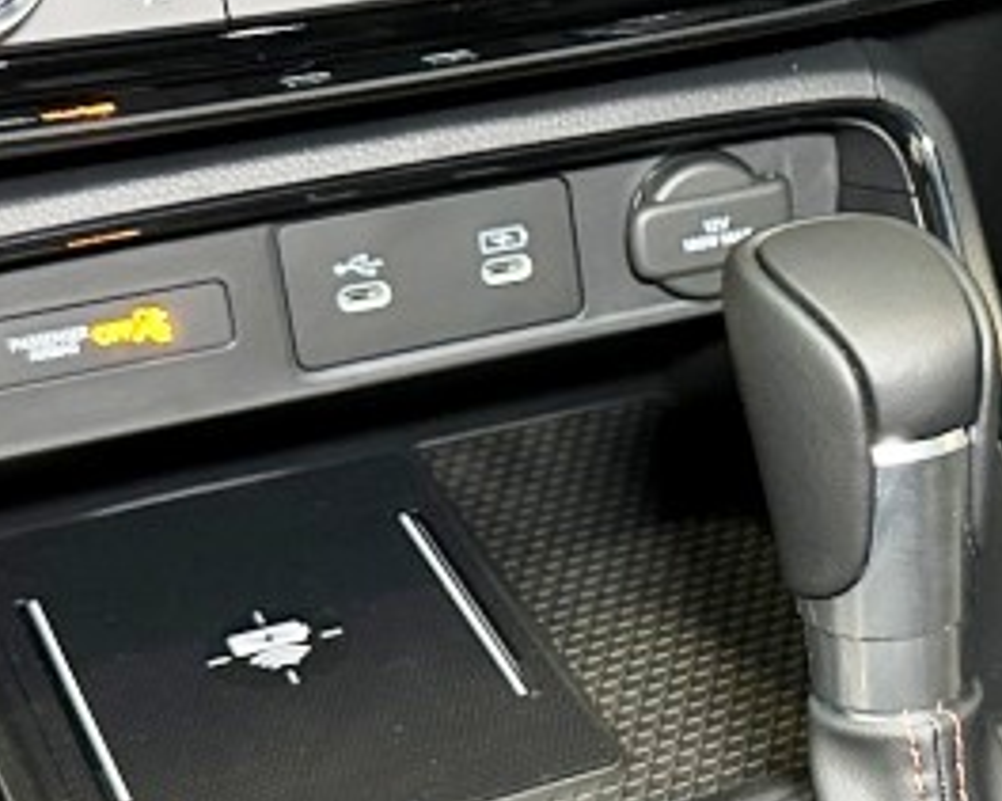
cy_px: 531
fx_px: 2698
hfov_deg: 20.3
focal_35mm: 91
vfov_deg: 16.8
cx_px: 1044
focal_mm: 6.86
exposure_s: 1/30
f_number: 1.78
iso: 1000
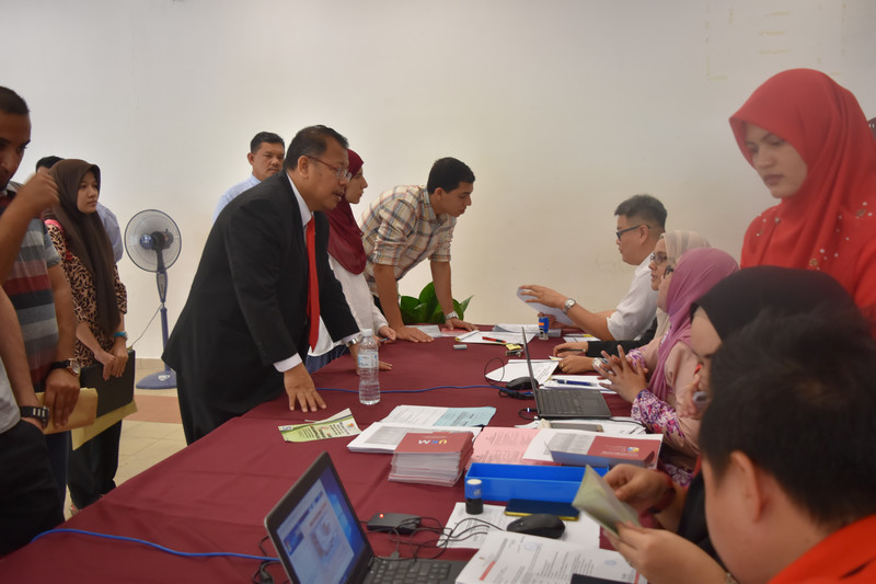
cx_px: 438
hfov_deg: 57.2
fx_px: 803
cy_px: 292
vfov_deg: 40.0
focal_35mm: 33
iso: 800
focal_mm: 22
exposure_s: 1/60
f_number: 3.8
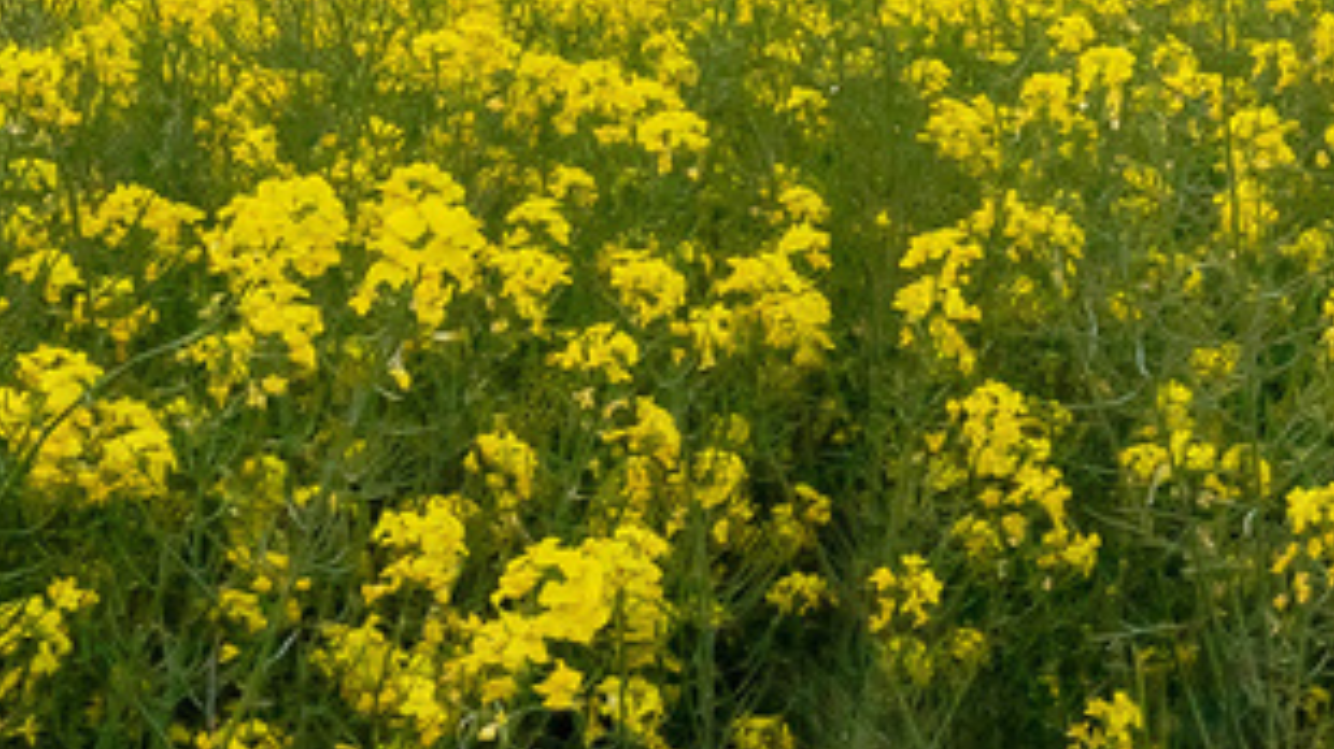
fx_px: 4066
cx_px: 2375
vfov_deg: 10.1
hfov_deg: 15.9
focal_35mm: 115
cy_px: -413
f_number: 11
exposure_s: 1/640
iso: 100
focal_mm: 21
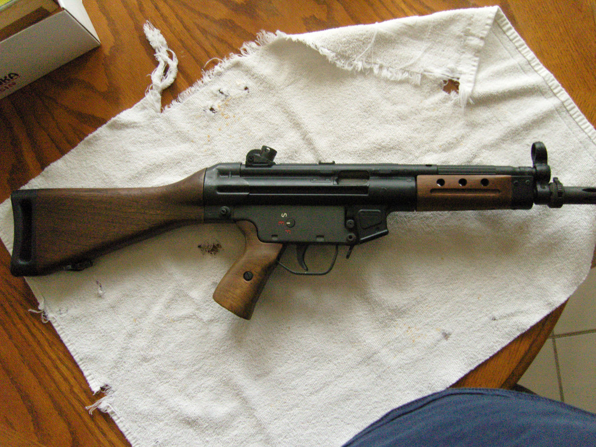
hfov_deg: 54.0
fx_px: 585
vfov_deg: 41.8
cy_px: 224
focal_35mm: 34
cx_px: 298
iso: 400
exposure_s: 1/40
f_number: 2.8
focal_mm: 7.3
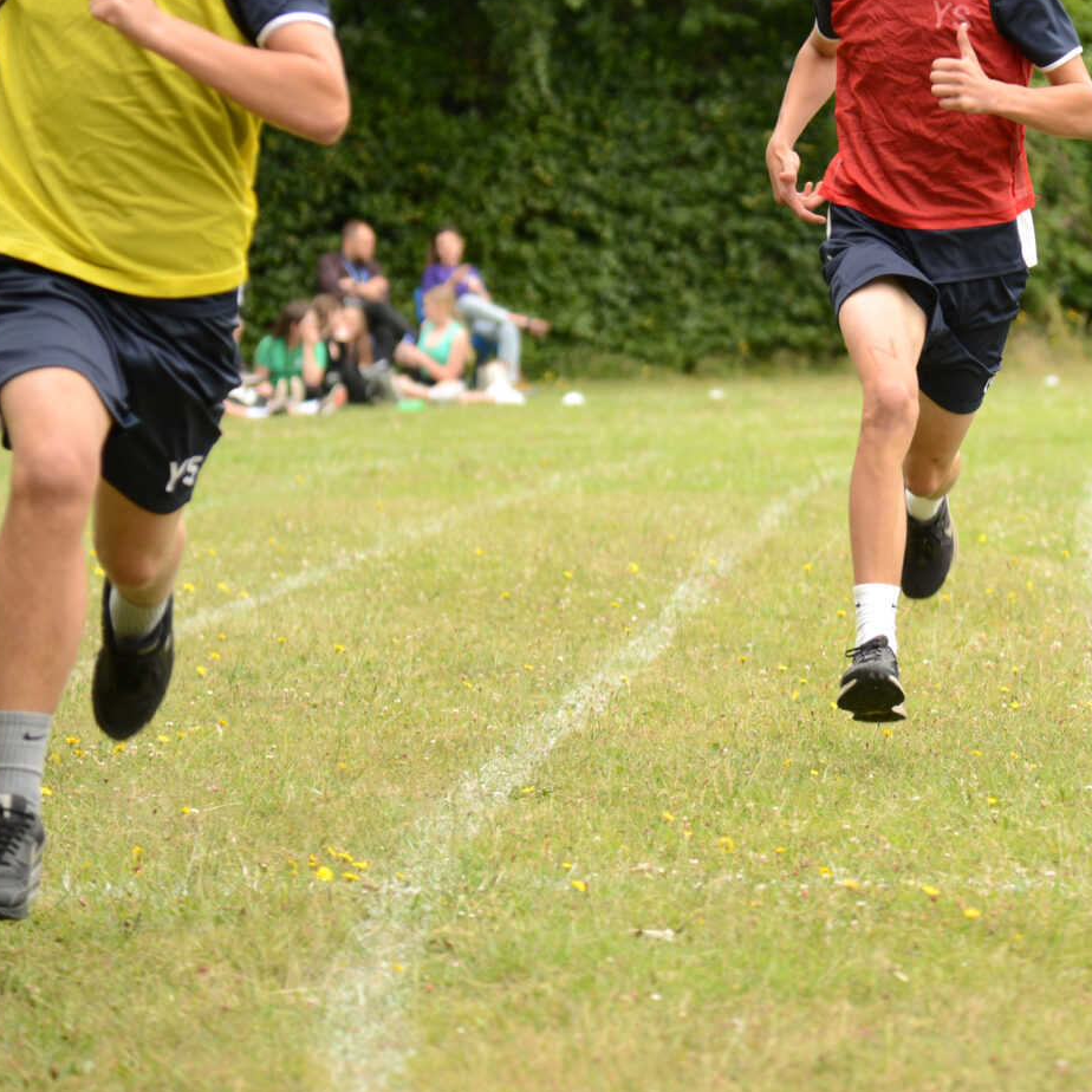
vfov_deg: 7.7
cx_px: 969
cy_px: 300
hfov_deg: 7.7
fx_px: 8066
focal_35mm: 226
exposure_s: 1/640
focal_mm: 120
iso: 400
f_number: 4
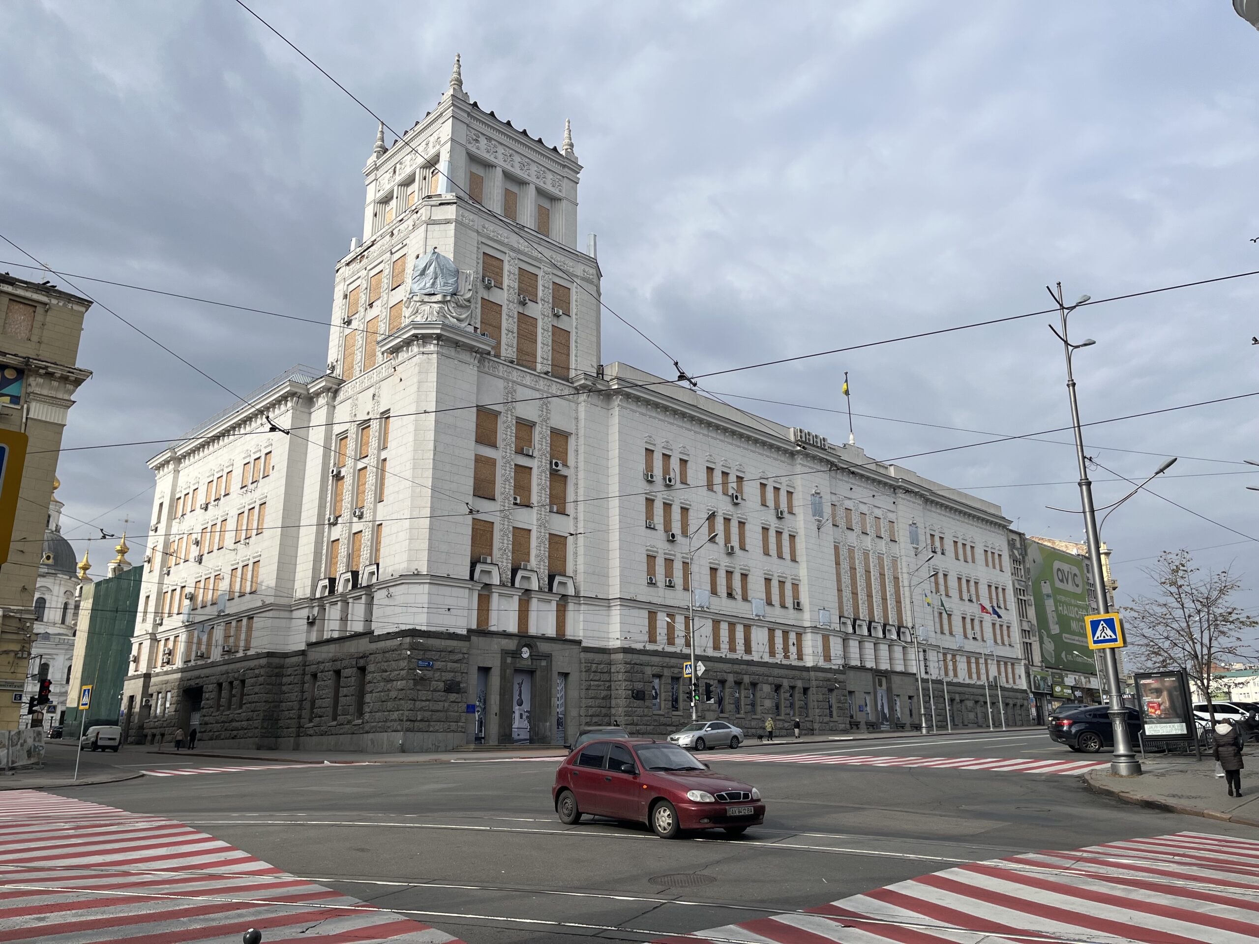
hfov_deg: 67.3
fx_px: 946
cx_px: 630
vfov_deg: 53.1
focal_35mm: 26
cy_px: 472
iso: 50
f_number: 1.6
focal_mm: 5.1
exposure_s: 1/3745
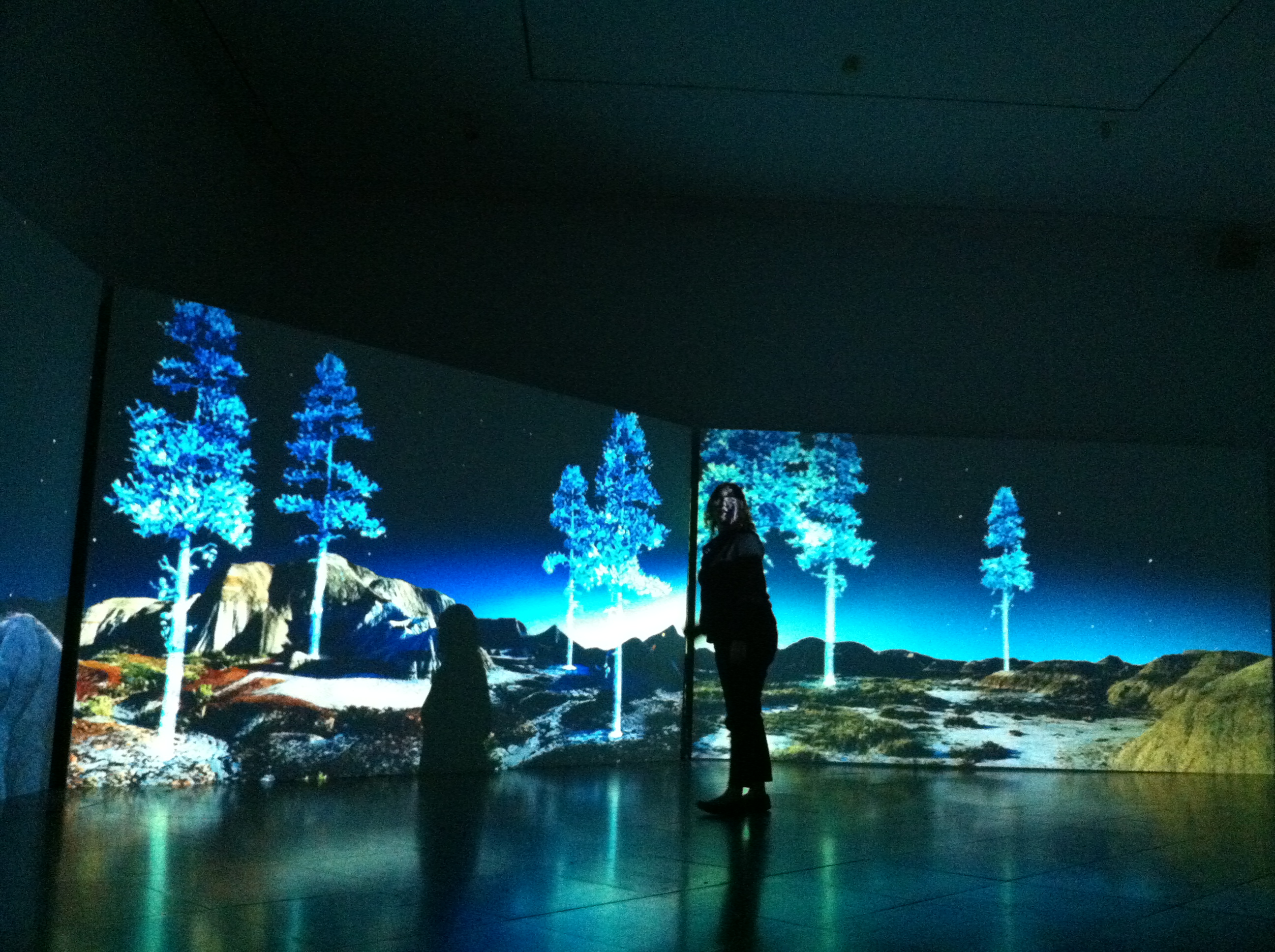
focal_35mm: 35
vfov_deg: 40.6
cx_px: 638
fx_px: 1287
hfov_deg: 52.7
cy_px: 476
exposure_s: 1/15
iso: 1000
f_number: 2.8
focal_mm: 3.85
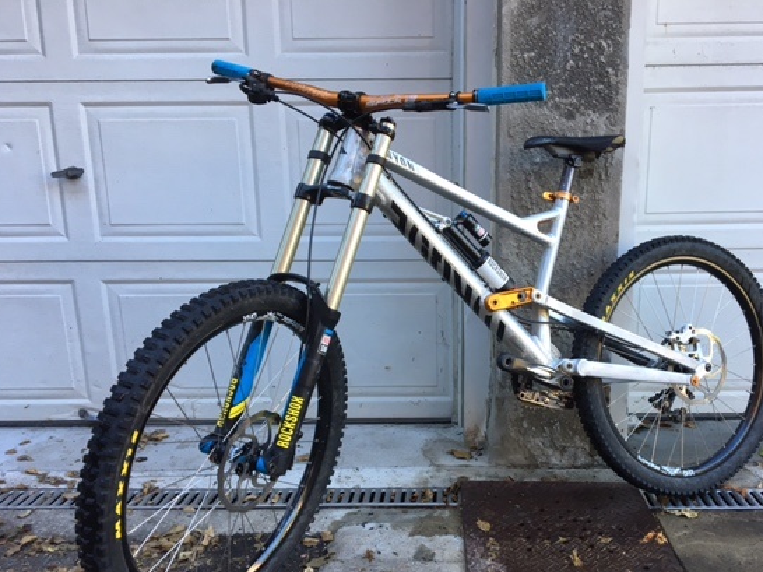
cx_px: 437
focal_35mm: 34
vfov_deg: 41.6
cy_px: 330
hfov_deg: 53.8
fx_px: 749
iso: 25
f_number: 2.2
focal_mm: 4.15
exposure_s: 1/40
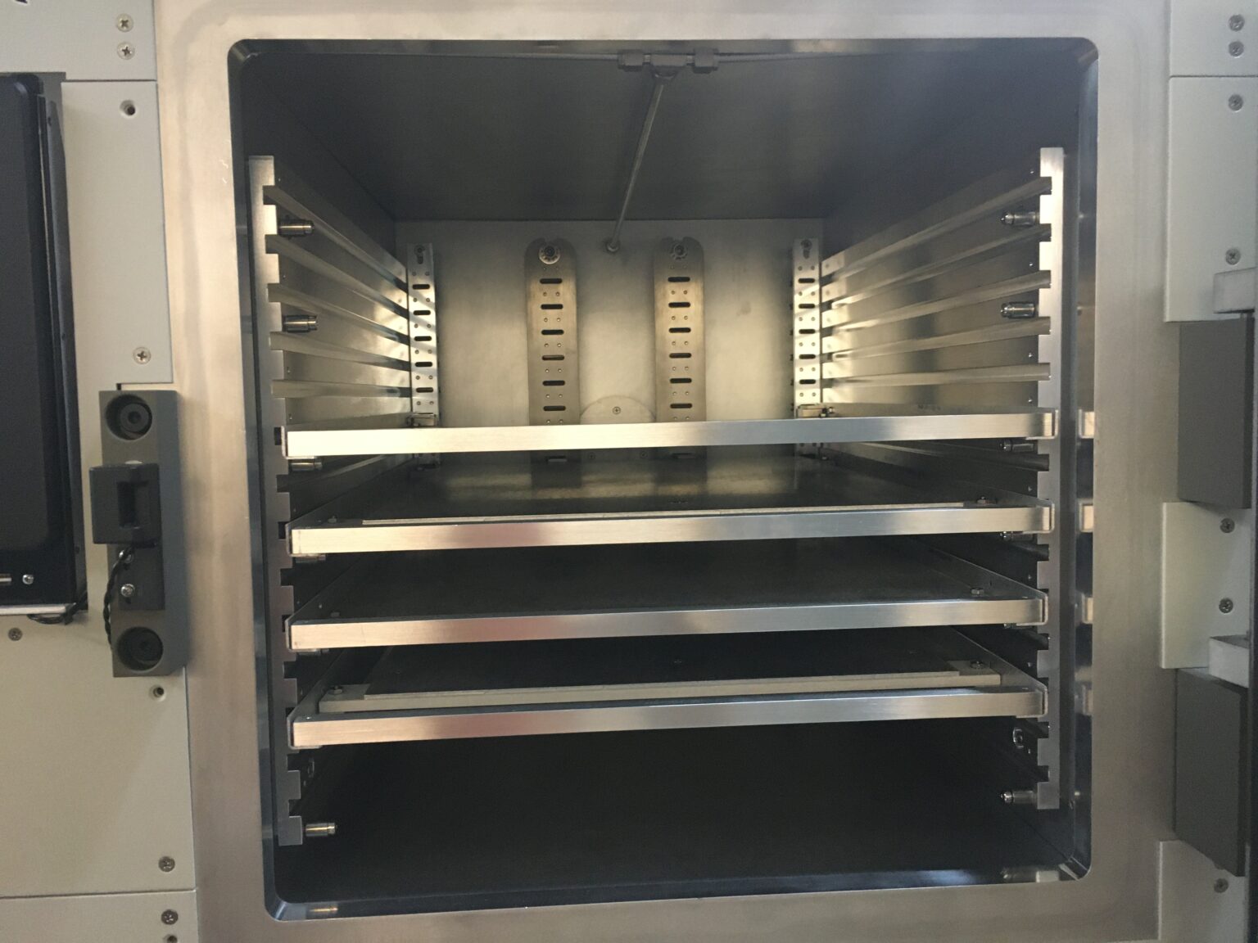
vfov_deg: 48.2
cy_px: 472
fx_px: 1054
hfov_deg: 61.7
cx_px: 629
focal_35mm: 29
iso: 200
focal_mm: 4.15
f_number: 2.2
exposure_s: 1/30
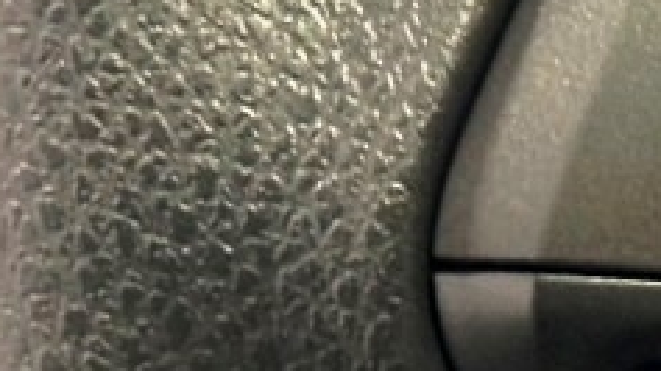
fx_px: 3959
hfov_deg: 9.2
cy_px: -64
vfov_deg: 5.3
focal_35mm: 226
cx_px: 1046
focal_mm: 6.86
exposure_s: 1/24
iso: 640
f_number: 1.78
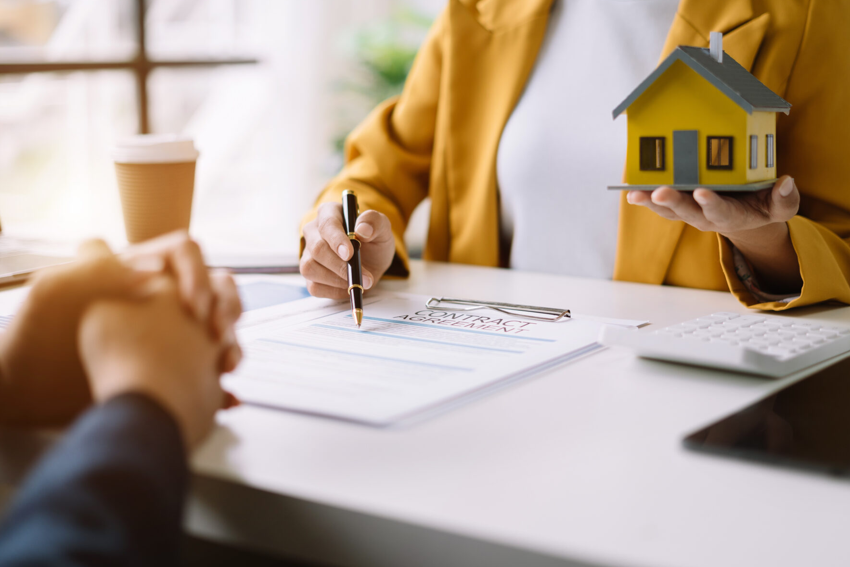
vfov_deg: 23.4
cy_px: 253
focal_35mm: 58
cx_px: 454
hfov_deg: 34.5
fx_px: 1369
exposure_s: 1/640
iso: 125
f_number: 2
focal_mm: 50
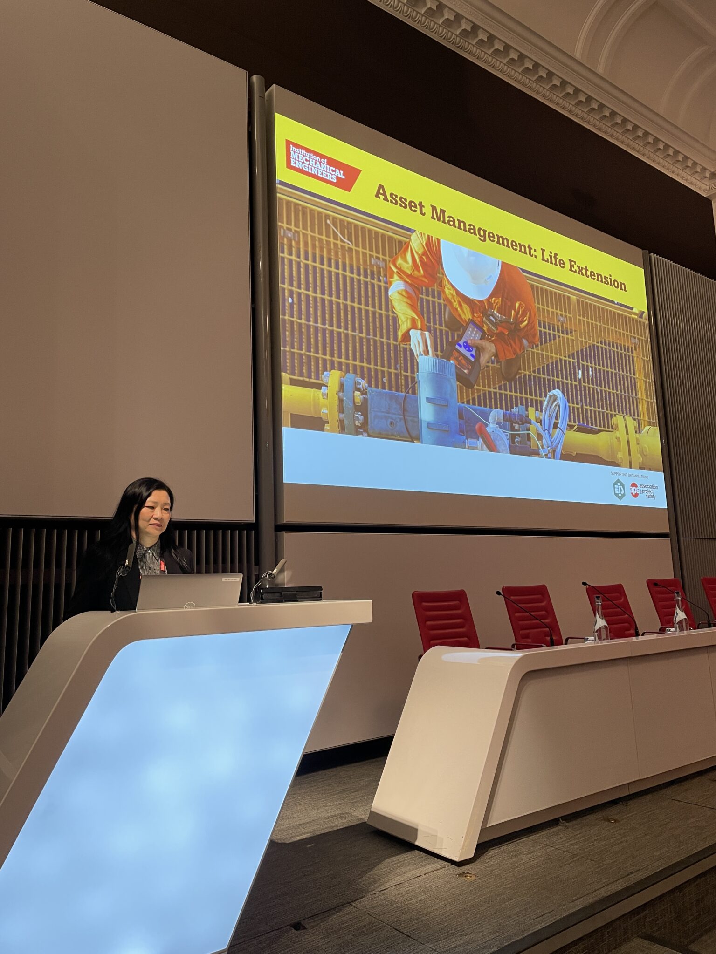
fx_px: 717
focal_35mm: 26
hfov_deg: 53.1
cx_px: 358
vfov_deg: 67.3
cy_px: 477
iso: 100
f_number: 1.6
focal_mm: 4.2
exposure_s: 1/60
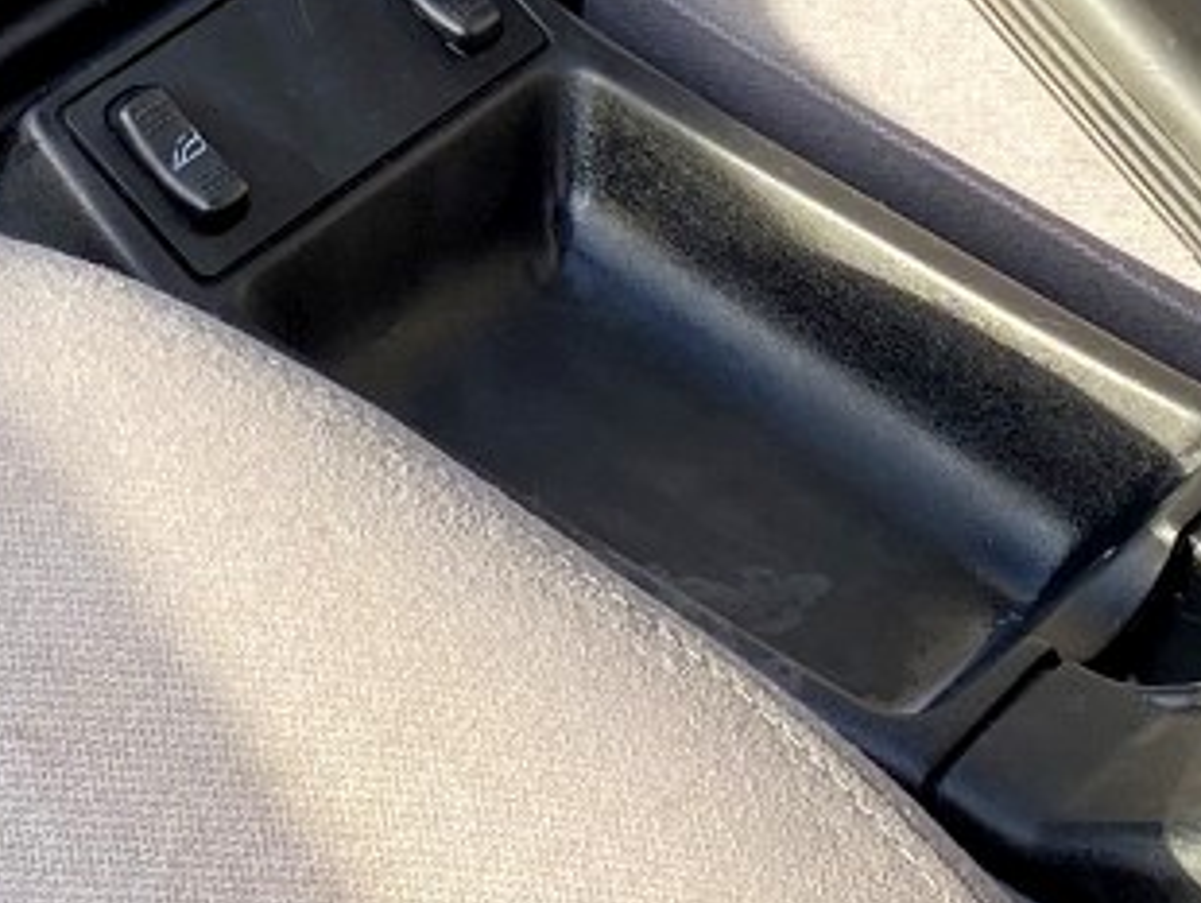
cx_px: -58
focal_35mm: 134
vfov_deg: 10.3
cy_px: -825
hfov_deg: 14.4
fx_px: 4653
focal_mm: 4.25
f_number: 1.8
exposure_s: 1/128
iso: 32
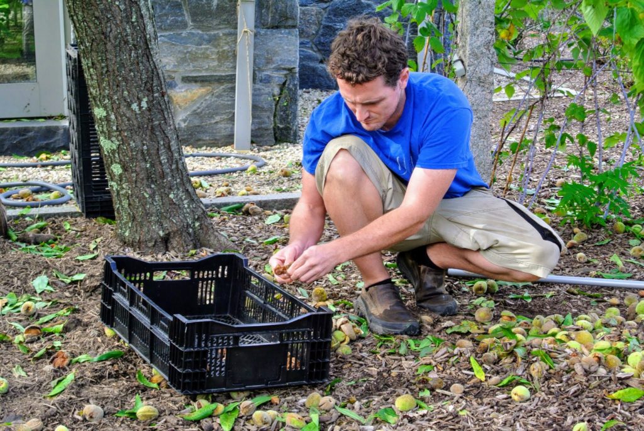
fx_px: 1451
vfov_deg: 16.9
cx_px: 322
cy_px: 216
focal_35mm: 81
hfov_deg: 25.0
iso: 125
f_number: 5.6
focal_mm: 30
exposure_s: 1/60
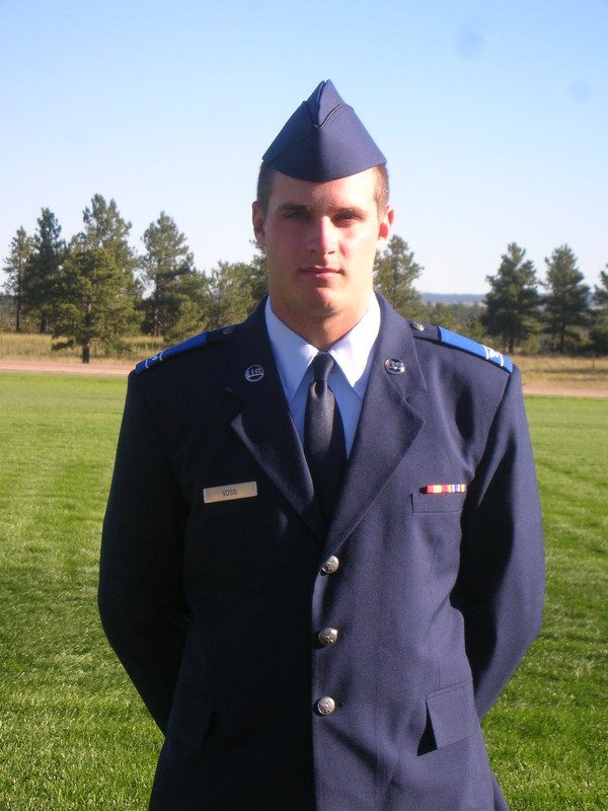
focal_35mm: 105
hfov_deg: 14.1
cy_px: 406
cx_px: 304
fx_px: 2459
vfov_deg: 18.7
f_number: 5.4
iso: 50
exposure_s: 1/132
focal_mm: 17.4
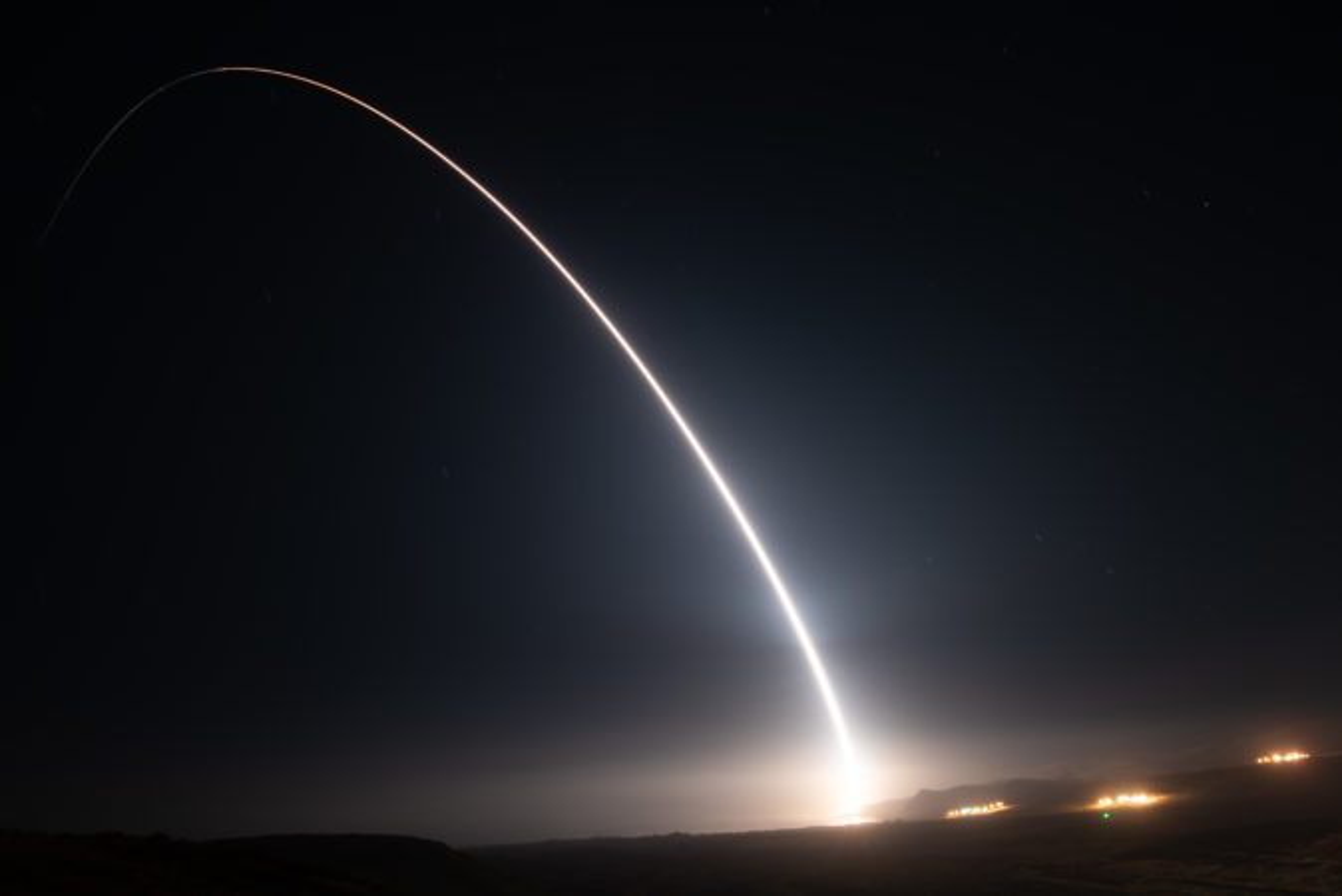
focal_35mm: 22
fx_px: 820
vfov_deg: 57.3
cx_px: 671
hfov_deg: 78.6
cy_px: 448
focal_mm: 22
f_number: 14
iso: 200
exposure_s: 163
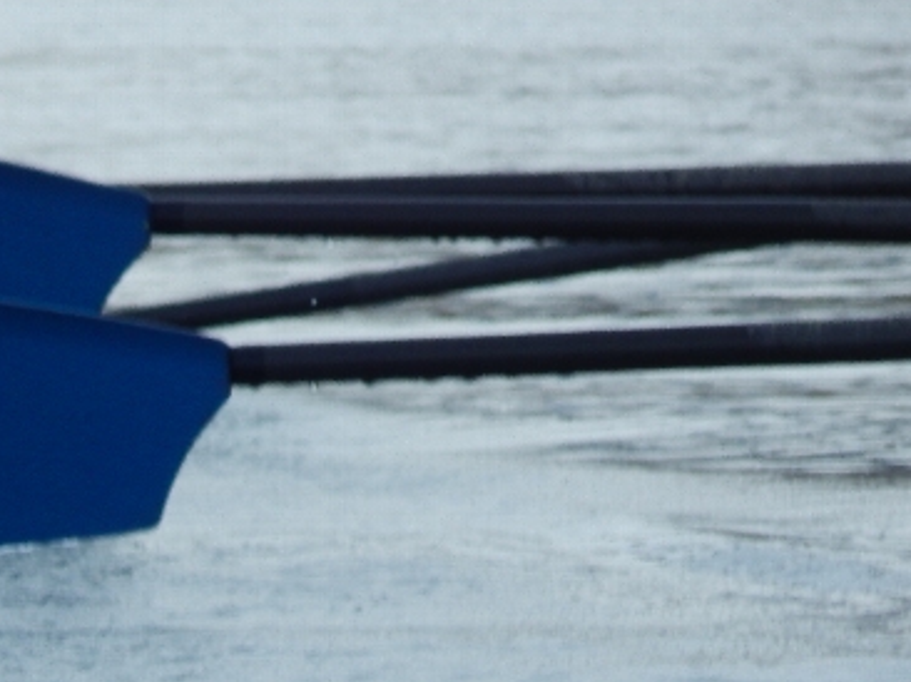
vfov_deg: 1.4
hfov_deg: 1.8
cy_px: 309
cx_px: 281
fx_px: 28693
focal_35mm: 1091
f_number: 5.8
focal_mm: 107.1
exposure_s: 1/320
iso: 125
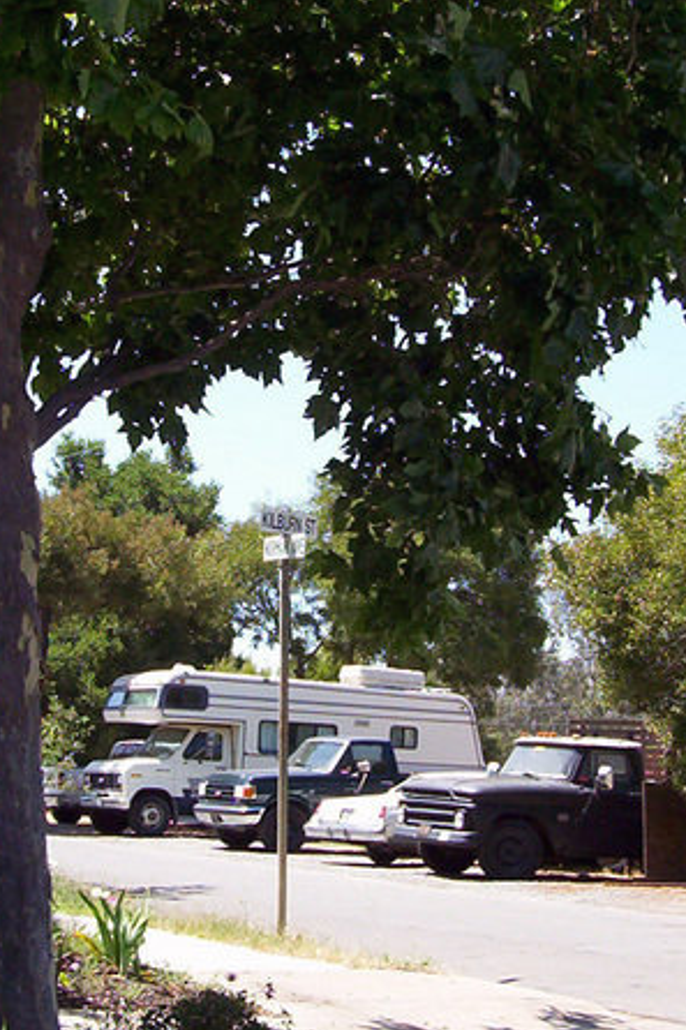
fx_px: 2345
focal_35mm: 82
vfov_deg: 24.8
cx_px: 335
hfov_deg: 16.6
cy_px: 467
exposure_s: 1/328
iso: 100
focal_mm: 5.77
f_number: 5.17
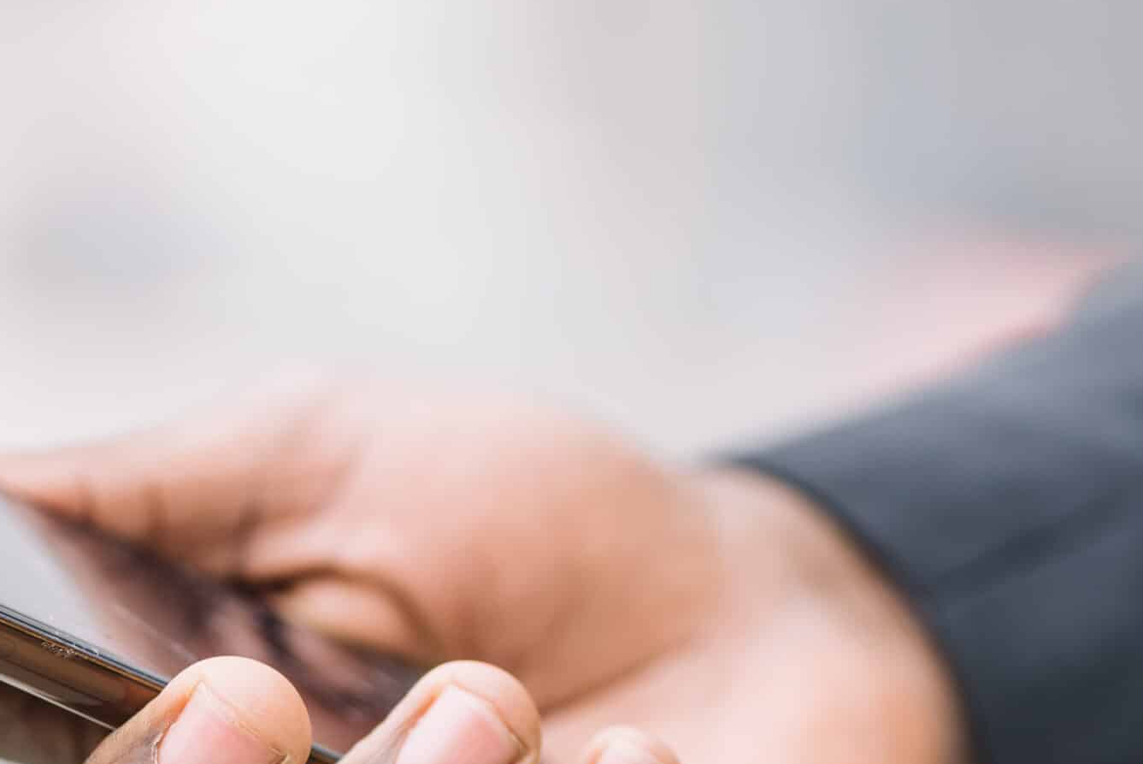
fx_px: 6385
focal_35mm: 201
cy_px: 549
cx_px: 568
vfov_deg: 6.8
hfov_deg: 10.2
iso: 160
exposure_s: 1/250
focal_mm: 105
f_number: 3.5
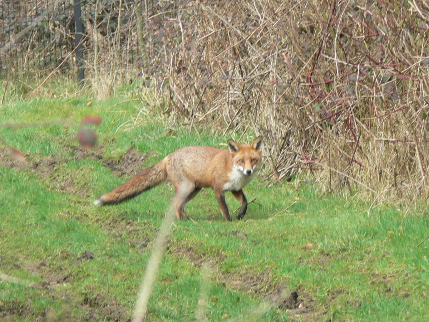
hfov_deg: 6.7
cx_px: 214
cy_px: 161
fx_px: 3656
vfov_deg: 5.0
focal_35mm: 295
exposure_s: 1/125
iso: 80
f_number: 5
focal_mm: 62.5
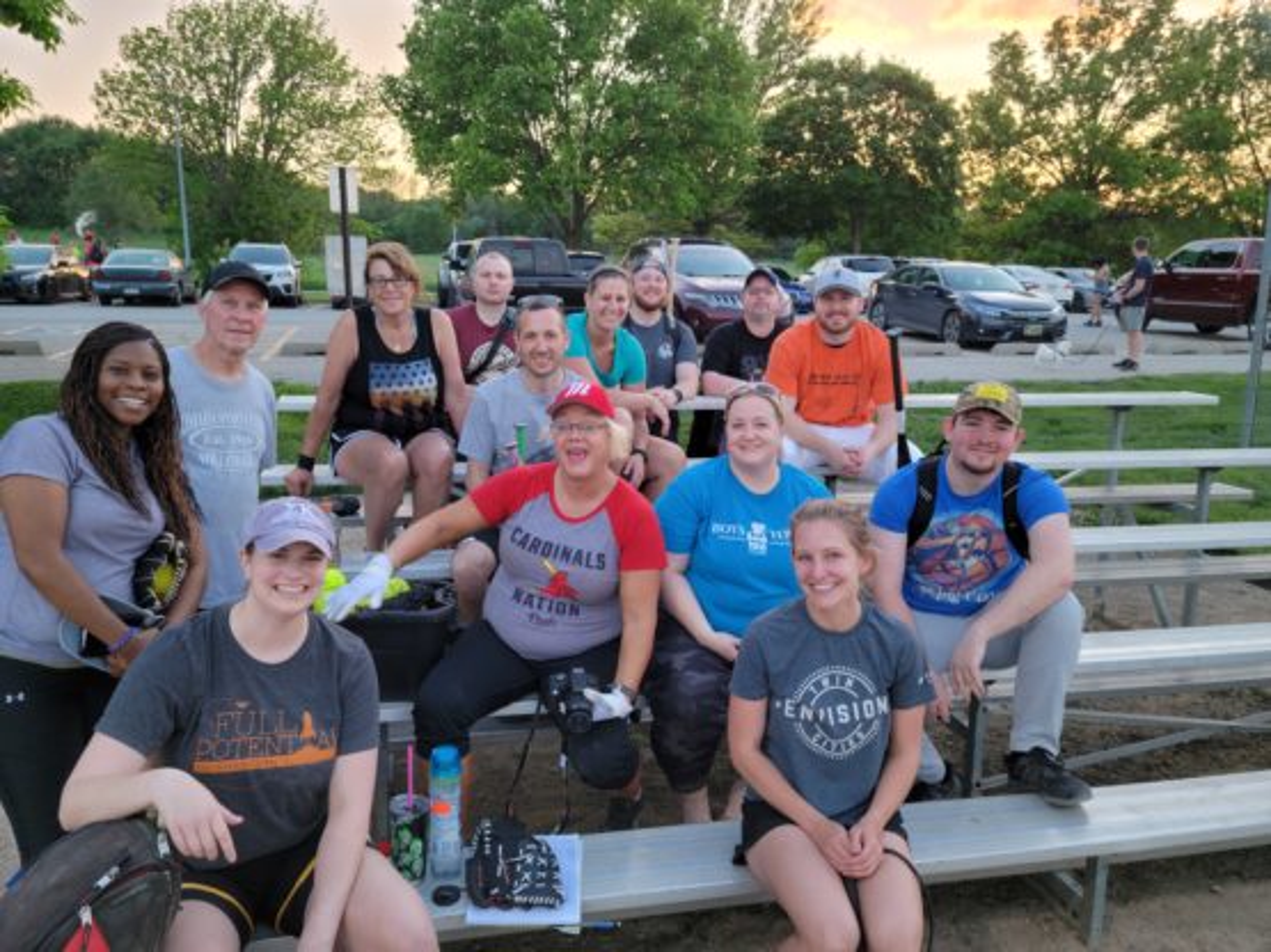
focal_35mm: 28
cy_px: 476
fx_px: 1028
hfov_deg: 63.5
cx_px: 636
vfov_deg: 49.7
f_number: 2
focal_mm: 5.9
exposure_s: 1/59
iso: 80
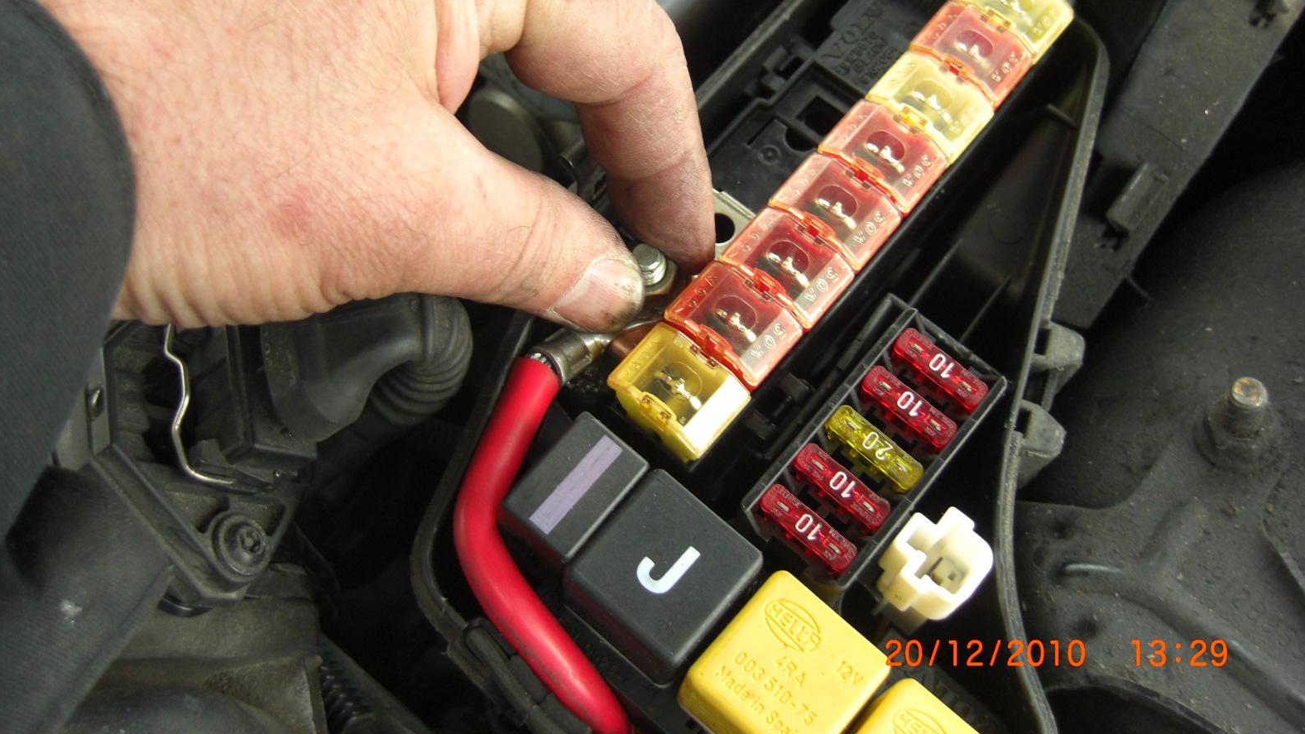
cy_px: 259
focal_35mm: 42
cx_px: 646
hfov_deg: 48.4
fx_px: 1453
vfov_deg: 28.2
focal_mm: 7.9
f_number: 2.8
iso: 200
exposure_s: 1/80
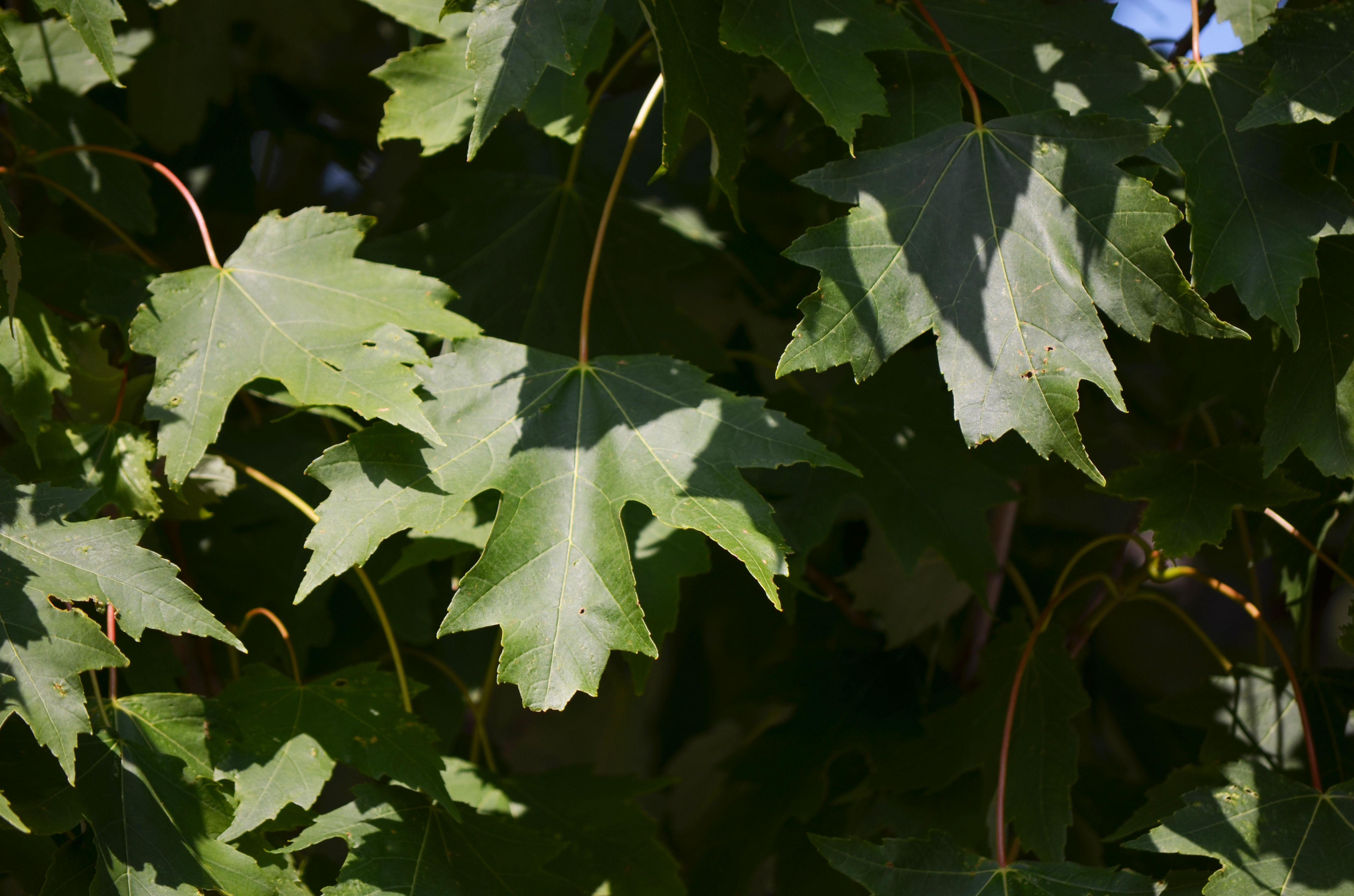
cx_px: 677
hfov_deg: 6.9
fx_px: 11260
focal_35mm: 300
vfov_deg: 4.6
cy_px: 448
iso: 100
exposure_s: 1/400
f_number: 5.6
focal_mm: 200
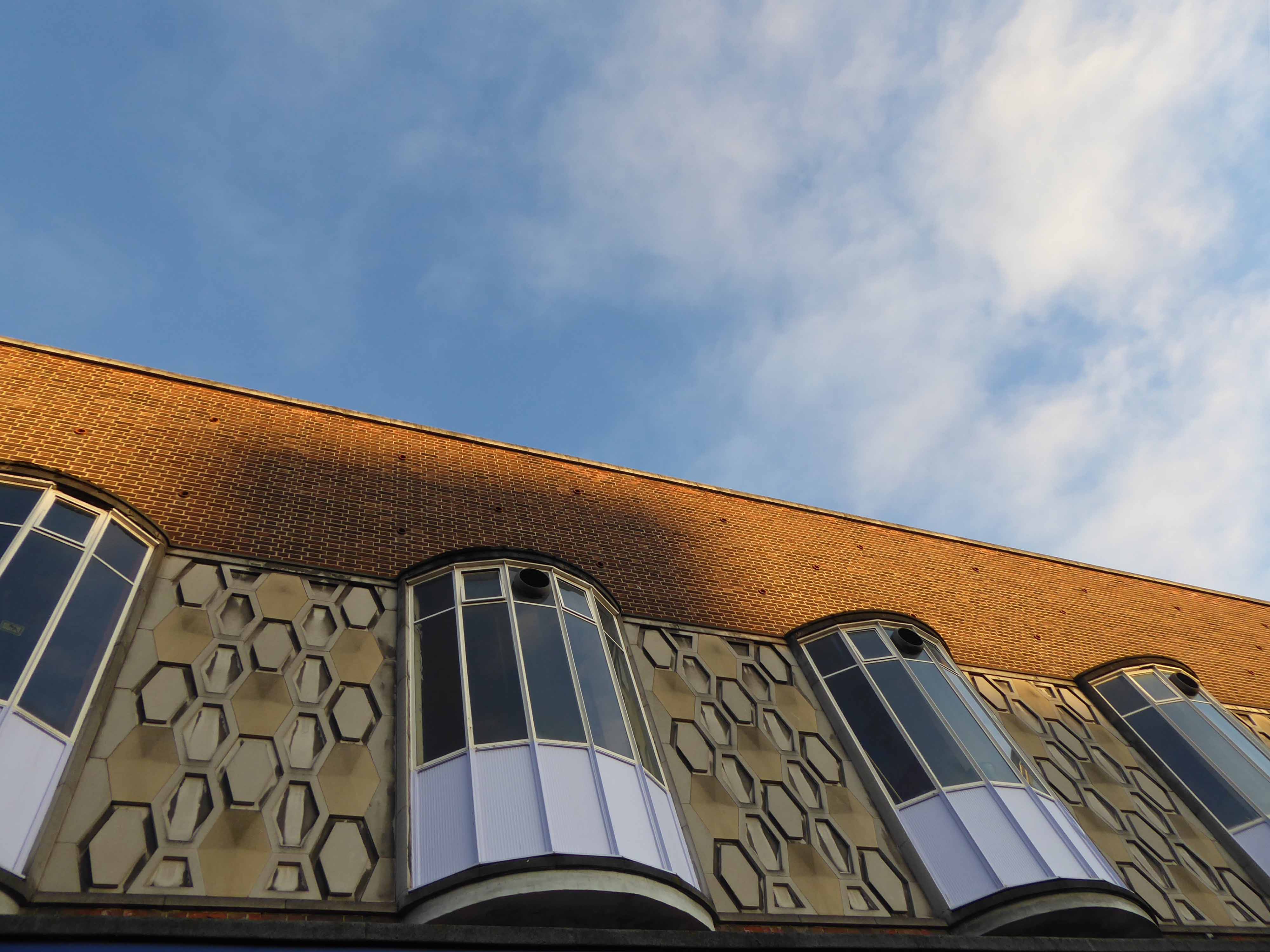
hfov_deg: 69.4
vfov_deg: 54.9
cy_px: 476
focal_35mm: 25
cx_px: 635
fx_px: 917
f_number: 3.3
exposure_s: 1/200
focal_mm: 4.3
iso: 80
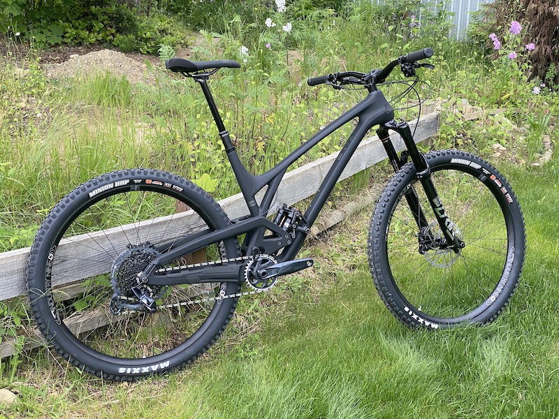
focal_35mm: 52
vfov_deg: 28.0
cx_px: 280
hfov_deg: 36.8
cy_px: 210
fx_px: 840
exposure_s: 1/132
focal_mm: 6
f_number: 2
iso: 20
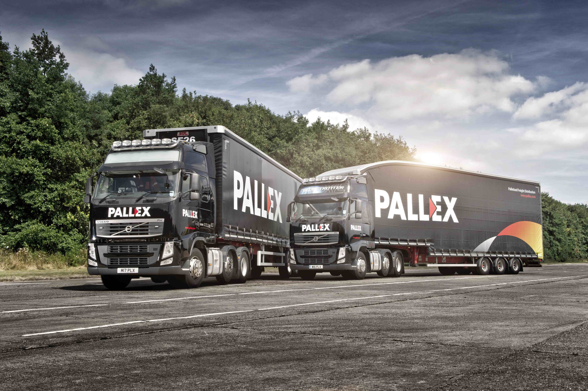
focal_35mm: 38
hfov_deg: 50.7
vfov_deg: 35.0
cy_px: 196
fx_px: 620
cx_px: 294
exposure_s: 1/200
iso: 100
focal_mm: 38
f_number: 16
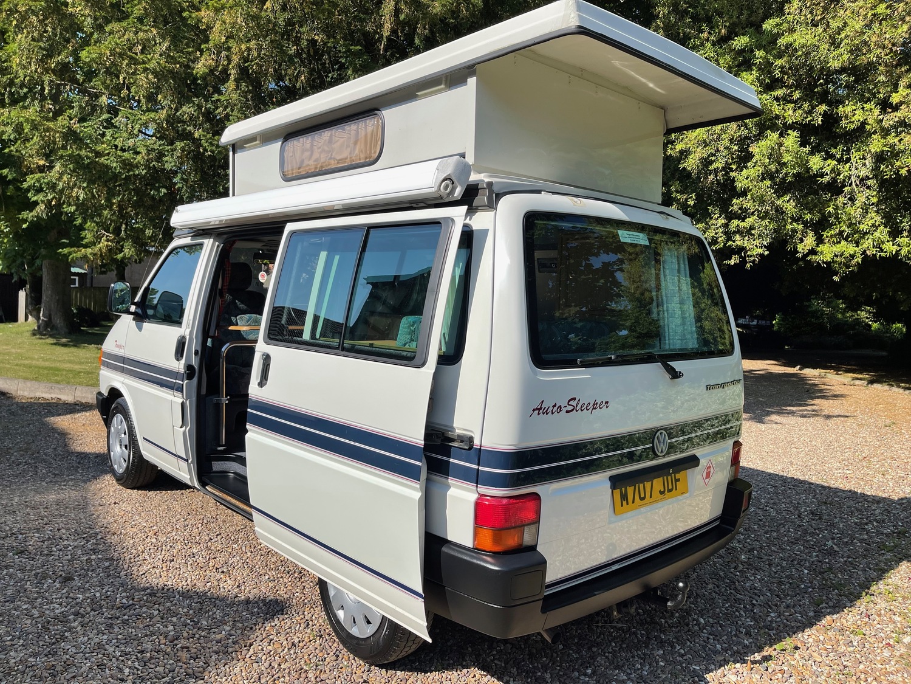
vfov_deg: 53.1
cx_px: 456
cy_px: 342
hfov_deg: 67.3
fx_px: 684
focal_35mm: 26
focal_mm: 5.1
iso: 32
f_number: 1.6
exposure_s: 1/4902
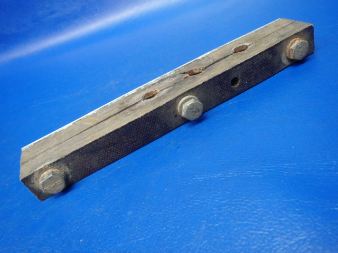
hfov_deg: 63.4
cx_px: 169
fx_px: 273
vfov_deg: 49.7
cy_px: 126
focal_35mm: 28
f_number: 3.9
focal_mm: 5
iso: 800
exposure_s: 1/30
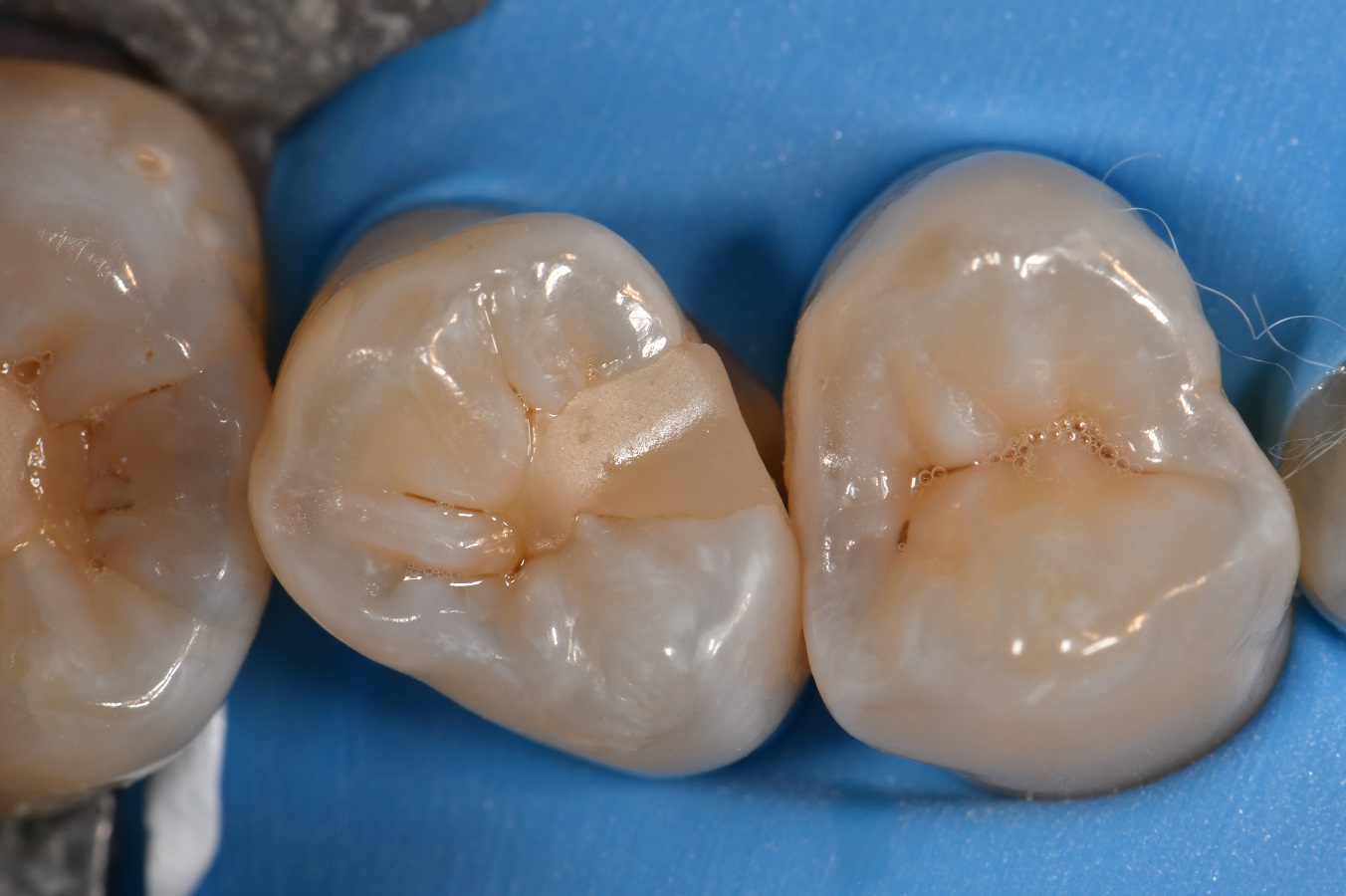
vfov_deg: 8.7
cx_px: 673
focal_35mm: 157
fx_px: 5867
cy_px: 448
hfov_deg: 13.1
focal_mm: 105
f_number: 32
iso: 200
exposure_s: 1/160
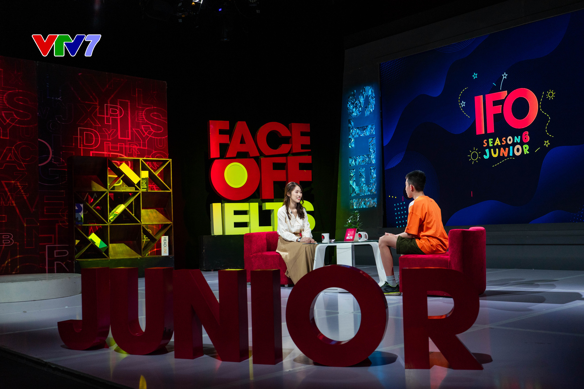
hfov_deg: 49.6
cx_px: 292
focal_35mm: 39
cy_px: 194
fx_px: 633
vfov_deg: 34.2
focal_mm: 39
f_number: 5.6
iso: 640
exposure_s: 1/40
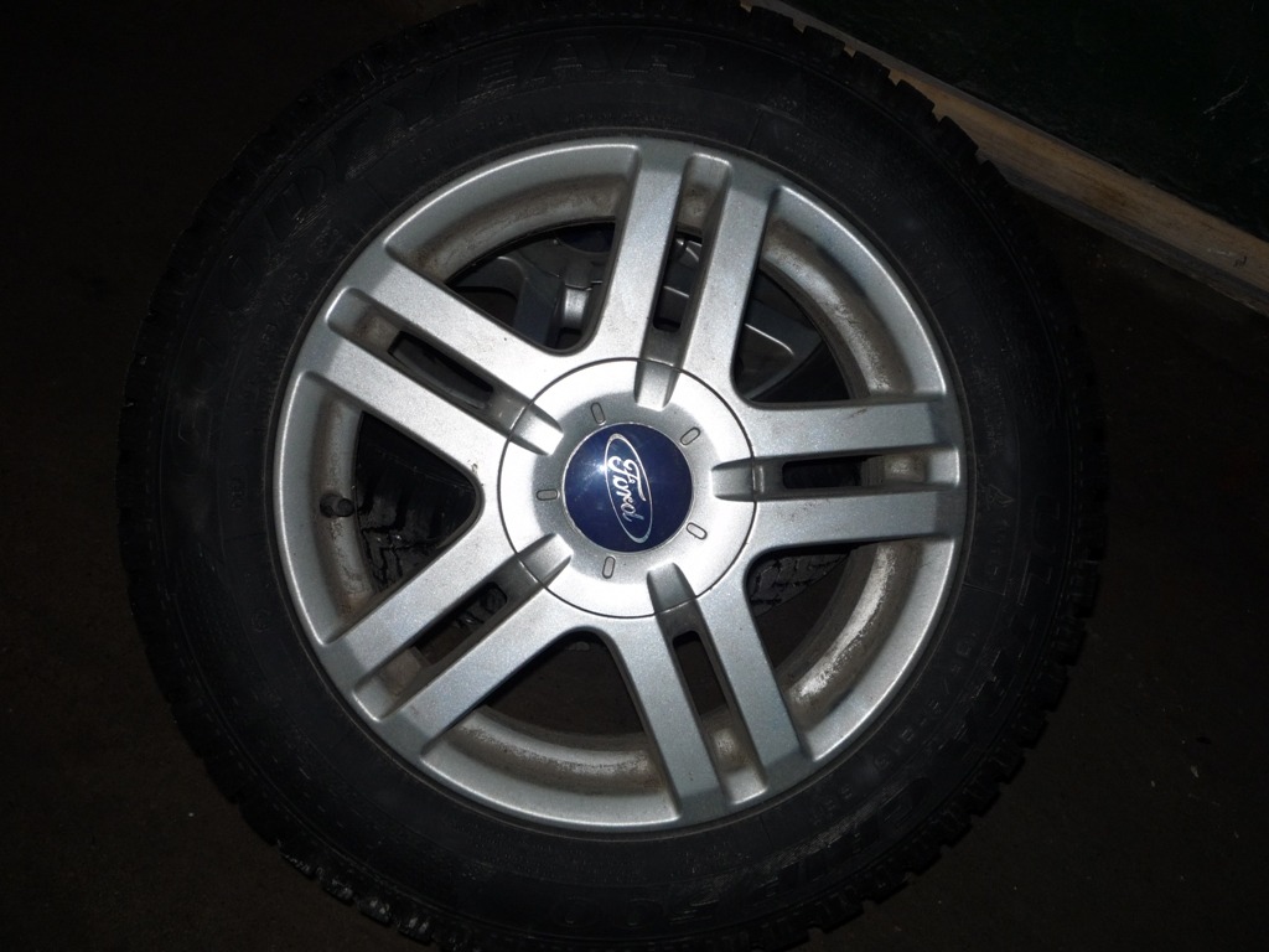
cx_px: 634
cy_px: 476
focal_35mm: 36
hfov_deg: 51.4
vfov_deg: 39.7
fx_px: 1320
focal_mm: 6.3
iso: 100
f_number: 3.7
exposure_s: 1/30
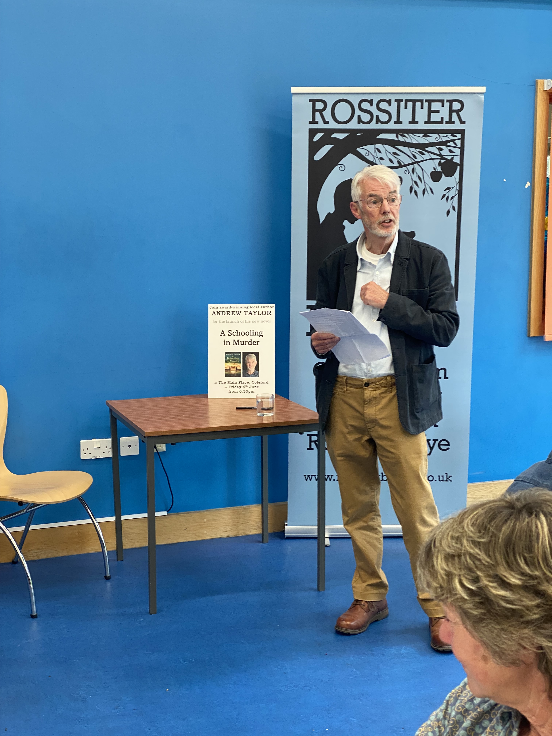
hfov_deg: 28.0
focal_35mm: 52
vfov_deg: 36.8
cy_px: 368
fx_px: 1106
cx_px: 276
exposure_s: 1/50
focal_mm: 6
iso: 125
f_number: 2
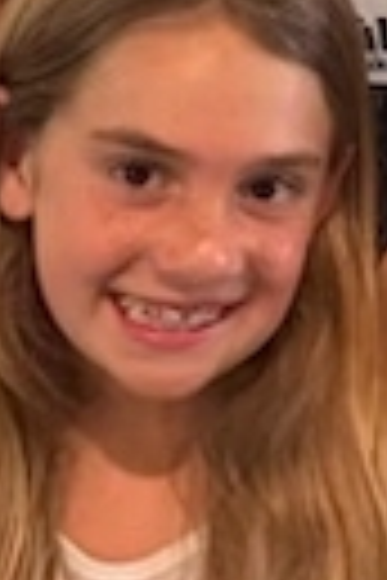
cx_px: 414
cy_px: -126
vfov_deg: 15.9
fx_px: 1999
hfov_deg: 10.9
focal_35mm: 124
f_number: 1.78
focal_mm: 6.86
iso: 640
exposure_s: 1/60
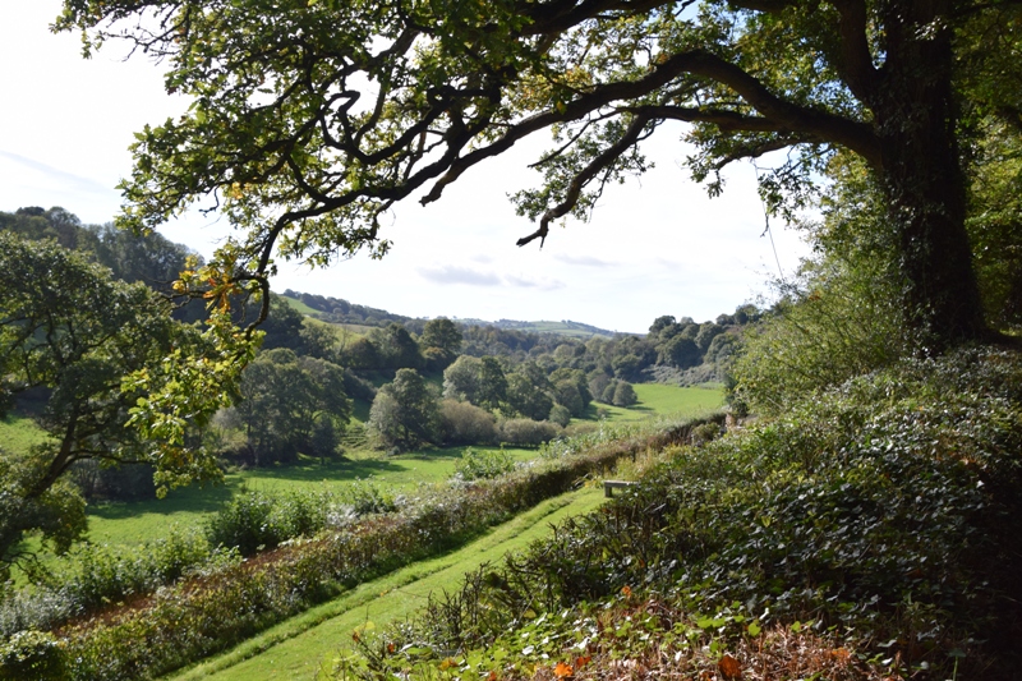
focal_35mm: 32
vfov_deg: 41.7
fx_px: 894
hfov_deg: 59.5
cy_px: 340
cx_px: 511
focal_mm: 21
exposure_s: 1/250
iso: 400
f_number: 8
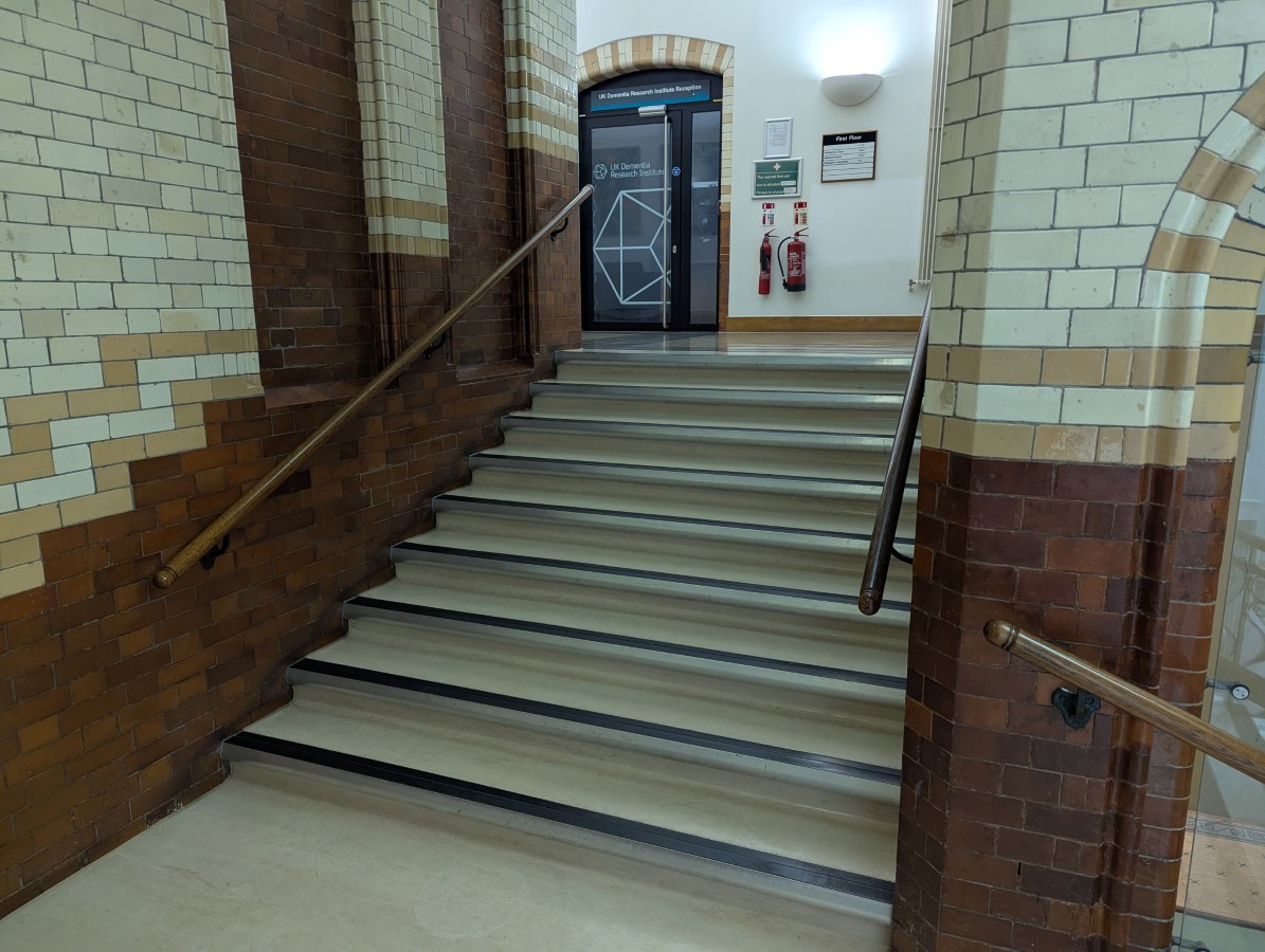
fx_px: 878
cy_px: 476
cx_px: 632
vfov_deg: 56.9
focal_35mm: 24
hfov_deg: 71.5
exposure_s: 1/100
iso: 321
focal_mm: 6.81
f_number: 1.85
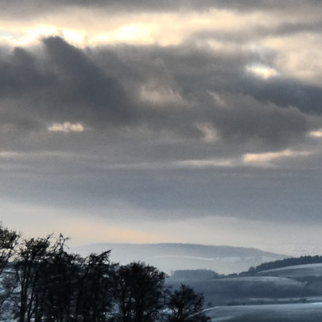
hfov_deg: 10.7
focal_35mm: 157
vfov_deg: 11.1
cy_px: 289
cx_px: 476
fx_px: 1652
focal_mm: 9
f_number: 3.9
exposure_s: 1/250
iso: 80
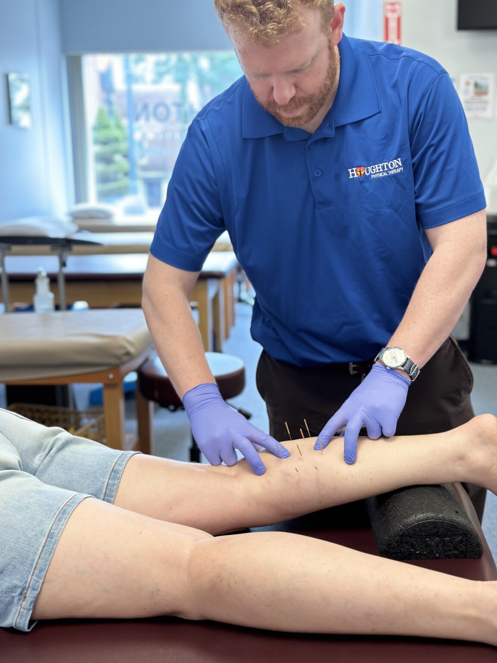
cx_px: 248
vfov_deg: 39.7
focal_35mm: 48
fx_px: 919
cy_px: 332
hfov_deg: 30.3
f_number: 1.78
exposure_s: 1/120
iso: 200
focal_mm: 6.86
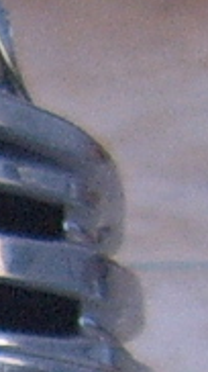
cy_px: 677
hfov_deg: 3.4
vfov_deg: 6.3
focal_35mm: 336
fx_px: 3304
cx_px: -714
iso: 100
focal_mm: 5.8
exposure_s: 1/20
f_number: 2.8
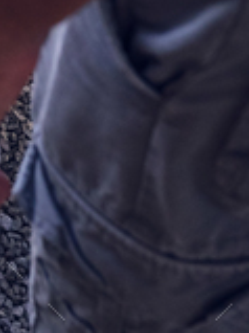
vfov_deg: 10.2
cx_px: -184
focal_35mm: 178
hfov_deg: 8.1
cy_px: -351
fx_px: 1709
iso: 800
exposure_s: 1/320
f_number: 5.6
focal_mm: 45
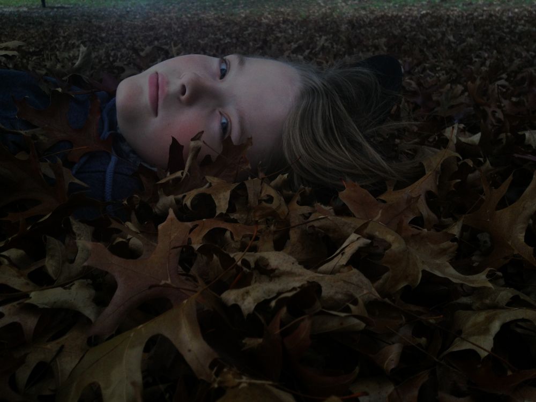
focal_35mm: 35
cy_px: 201
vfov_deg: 40.7
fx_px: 542
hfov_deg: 52.6
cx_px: 268
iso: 64
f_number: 2.4
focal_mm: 4.28
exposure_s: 1/120
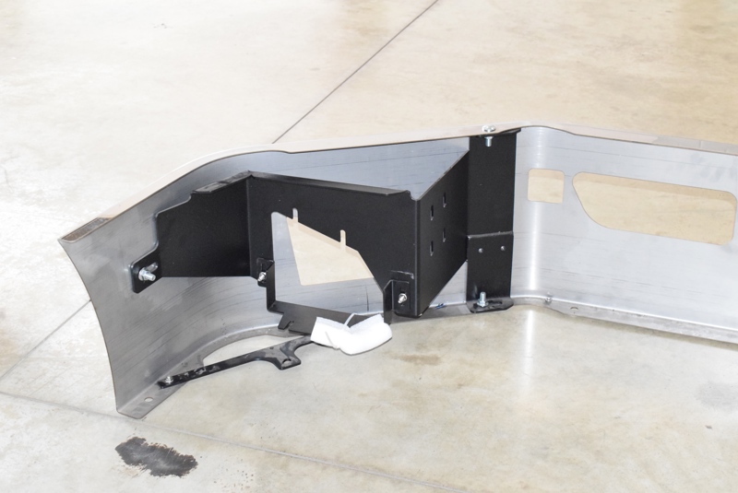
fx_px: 1293
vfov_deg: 21.6
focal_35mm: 63
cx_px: 369
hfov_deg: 31.9
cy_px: 246
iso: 6400
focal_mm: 42
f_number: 8
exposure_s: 1/100
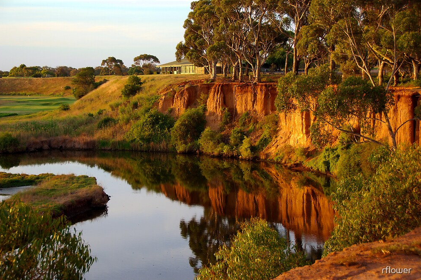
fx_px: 783
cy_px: 142
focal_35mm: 67
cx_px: 208
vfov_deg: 20.3
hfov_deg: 30.1
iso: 200
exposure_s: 1/80
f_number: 4.5
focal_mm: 44
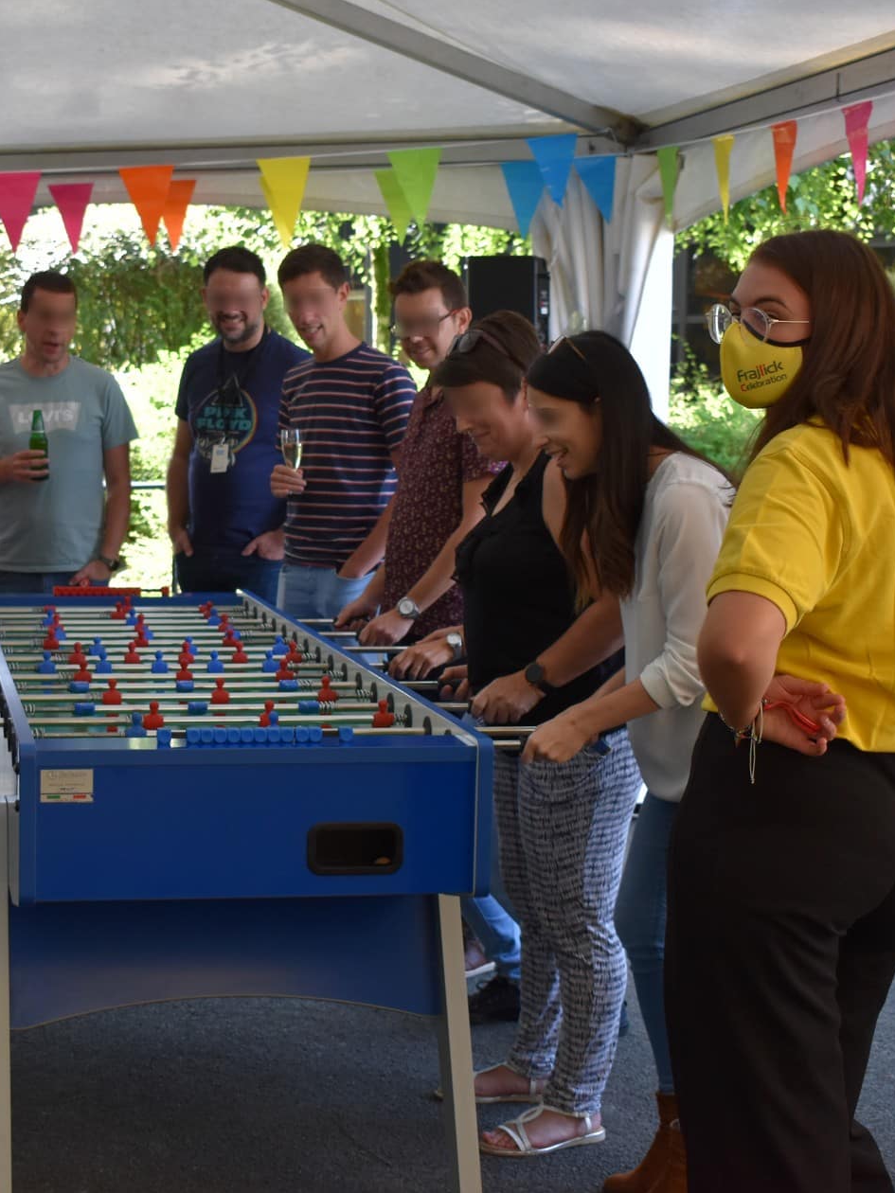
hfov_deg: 22.9
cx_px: 256
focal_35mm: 64
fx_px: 2197
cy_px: 589
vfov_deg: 30.4
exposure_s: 1/250
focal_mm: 29
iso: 560
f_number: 4.2
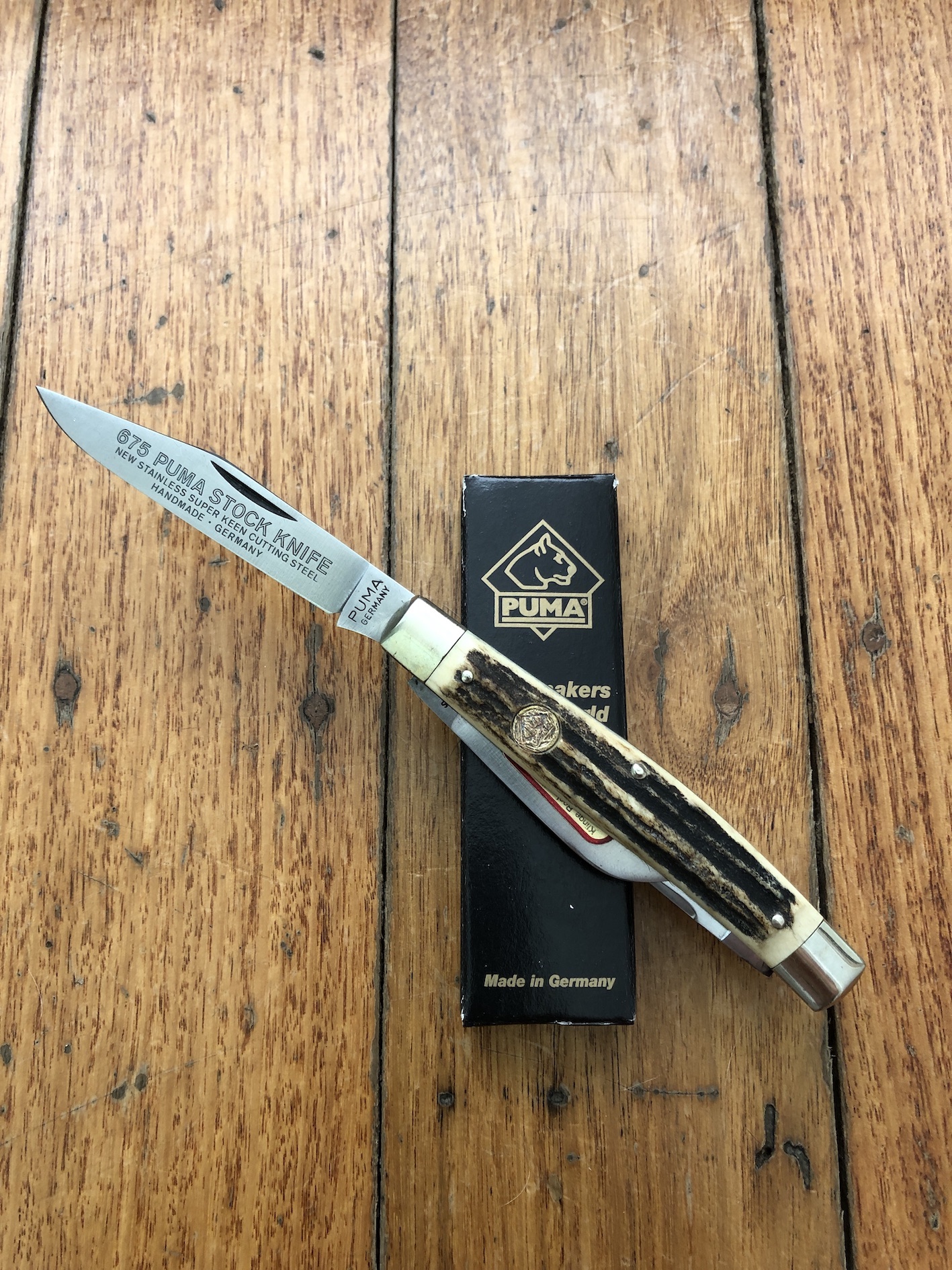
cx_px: 476
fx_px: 1027
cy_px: 635
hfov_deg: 49.7
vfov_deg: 63.5
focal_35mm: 28
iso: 25
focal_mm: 3.99
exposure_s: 1/30
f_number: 1.8
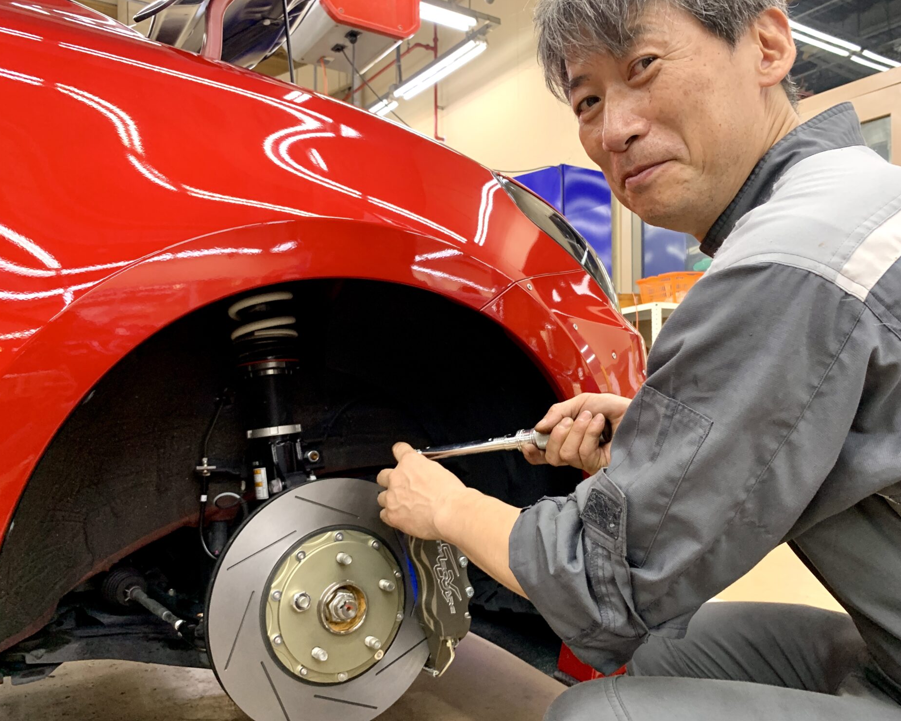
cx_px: 490
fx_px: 747
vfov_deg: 51.5
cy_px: 364
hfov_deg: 62.1
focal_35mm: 28
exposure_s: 1/60
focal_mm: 4.25
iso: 160
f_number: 1.8
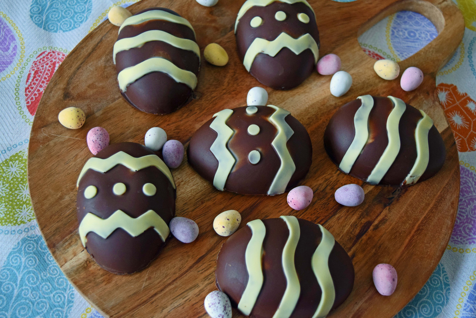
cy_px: 159
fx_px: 595
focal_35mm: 45
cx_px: 238
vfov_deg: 29.9
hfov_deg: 43.6
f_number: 4.2
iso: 1400
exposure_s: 1/60
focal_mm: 30
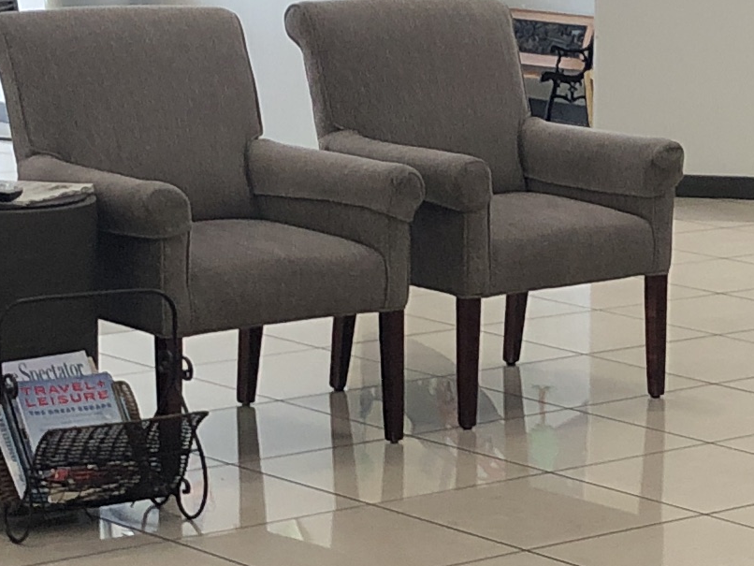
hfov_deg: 13.9
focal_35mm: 140
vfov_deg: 10.6
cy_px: 385
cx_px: 714
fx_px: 3050
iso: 32
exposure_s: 1/30
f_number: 1.8
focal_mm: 3.99
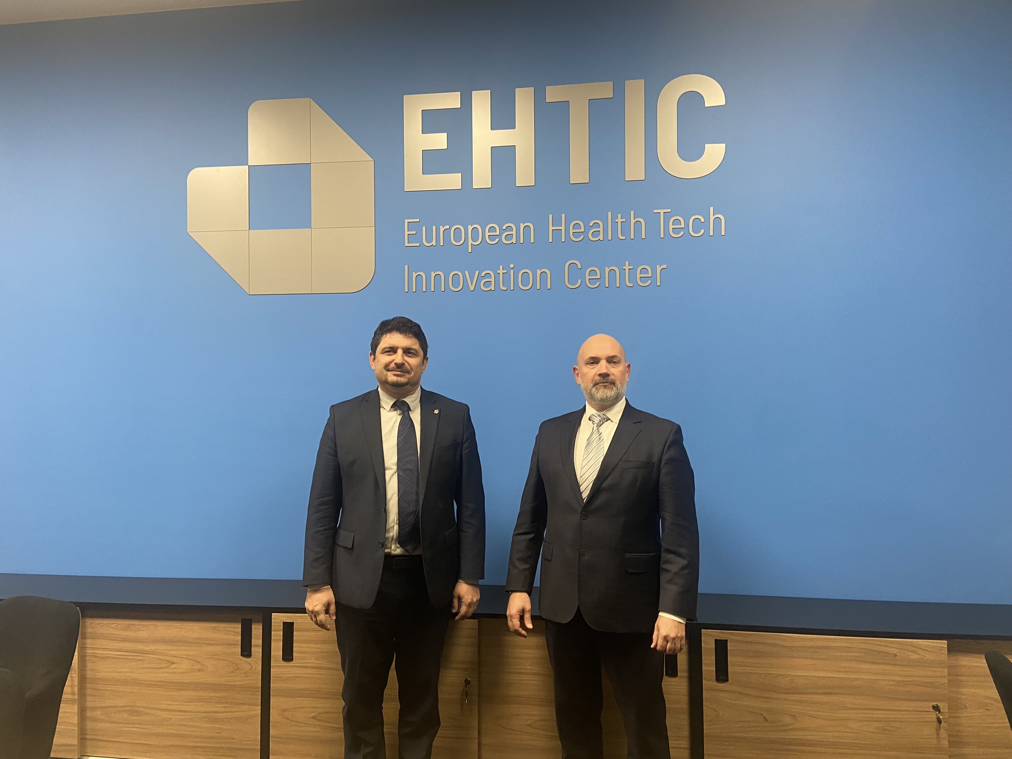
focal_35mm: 26
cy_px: 380
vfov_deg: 53.1
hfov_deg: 67.3
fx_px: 760
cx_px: 506
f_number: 1.8
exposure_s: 1/50
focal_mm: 4.25
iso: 160
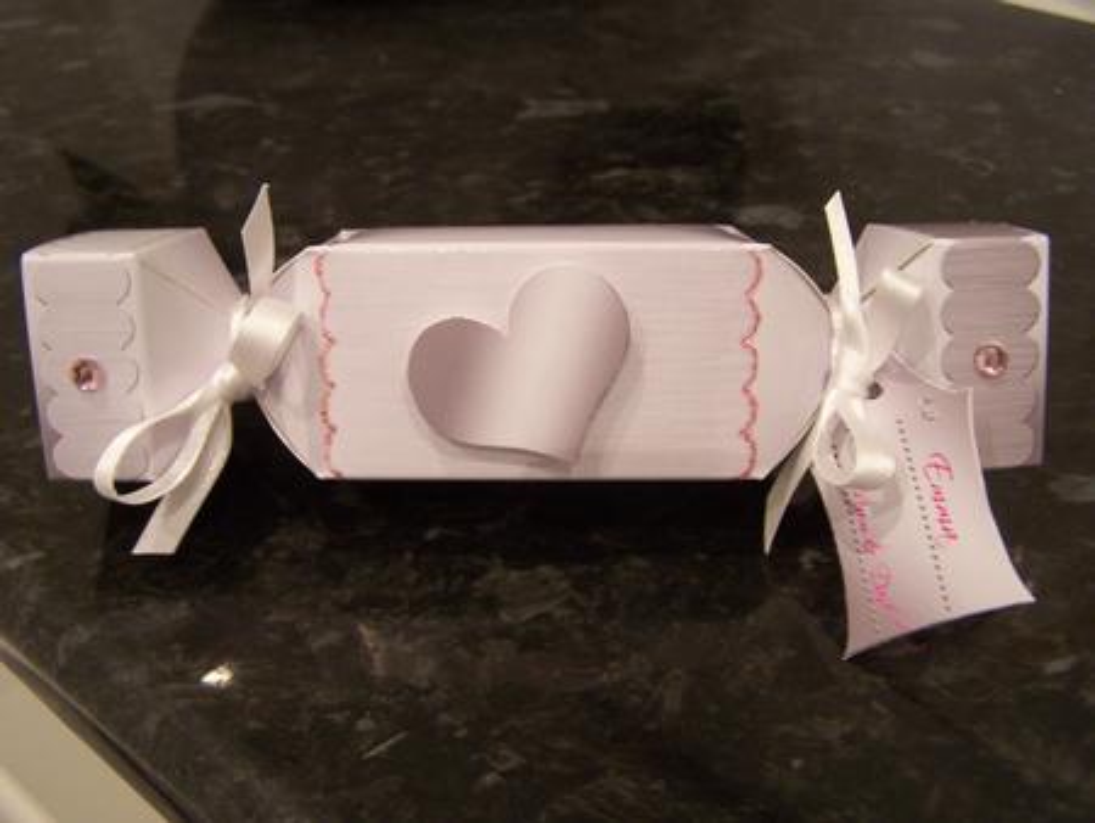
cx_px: 548
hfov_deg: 49.0
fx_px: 1203
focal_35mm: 38
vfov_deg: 37.8
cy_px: 412
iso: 140
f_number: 2.8
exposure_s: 1/8
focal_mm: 6.3
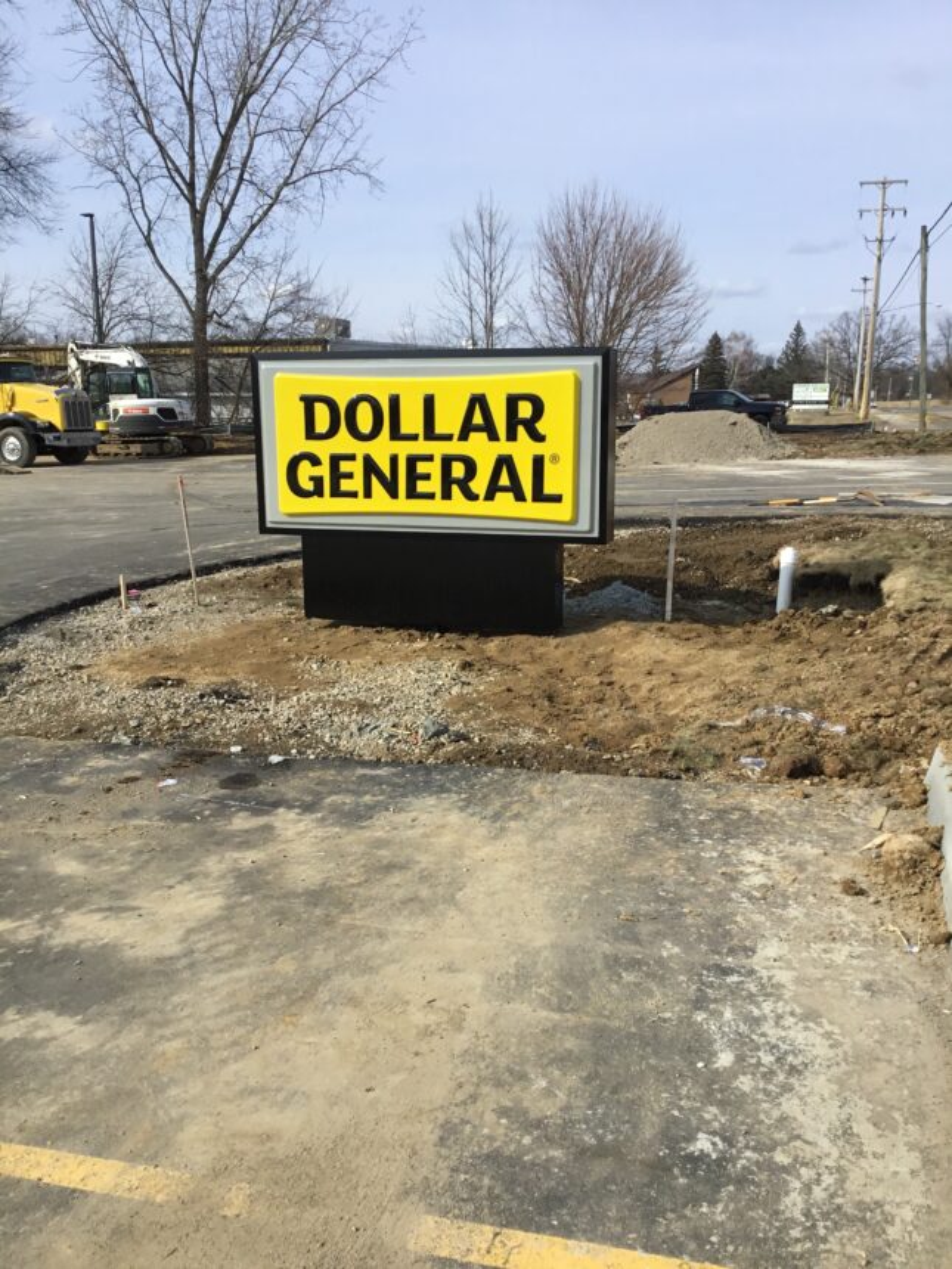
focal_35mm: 31
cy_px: 634
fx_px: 1137
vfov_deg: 58.4
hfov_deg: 45.4
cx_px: 476
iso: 25
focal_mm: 3.3
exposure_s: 1/1597
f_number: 2.4
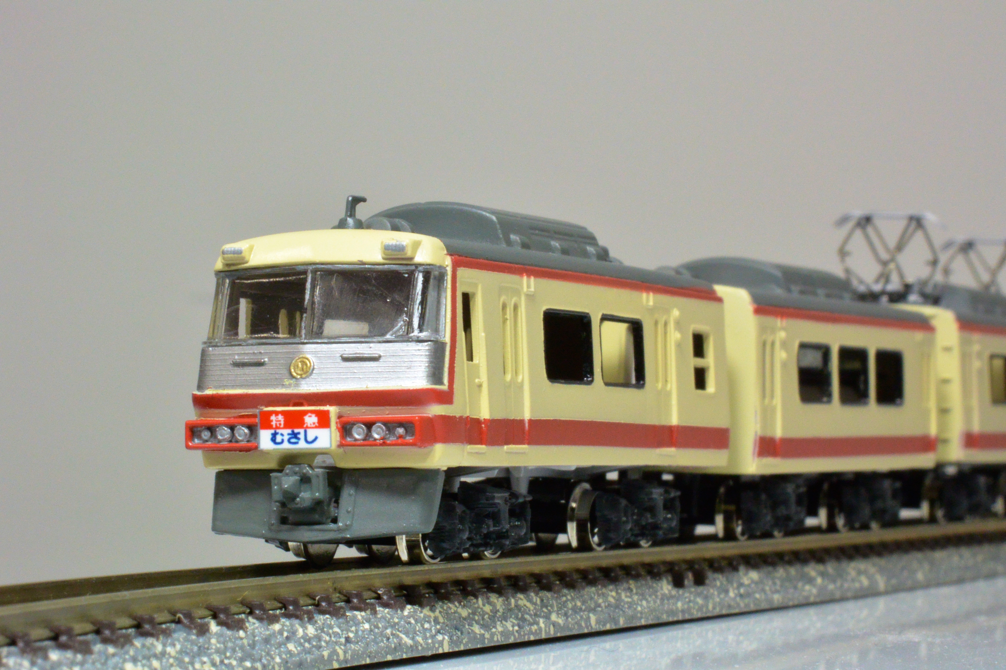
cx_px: 503
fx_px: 3018
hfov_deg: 18.9
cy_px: 335
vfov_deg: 12.7
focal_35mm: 108
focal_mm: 40
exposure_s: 1/8
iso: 800
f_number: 25
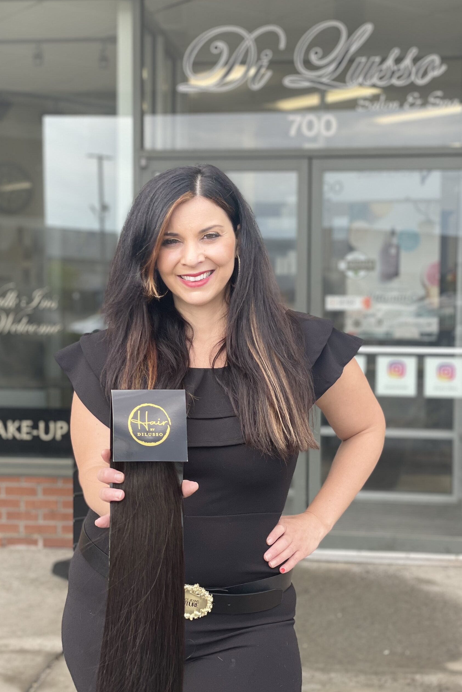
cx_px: 224
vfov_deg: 36.2
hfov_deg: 24.6
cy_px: 343
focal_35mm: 55
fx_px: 1059
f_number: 2
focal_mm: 6
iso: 25
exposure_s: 1/223
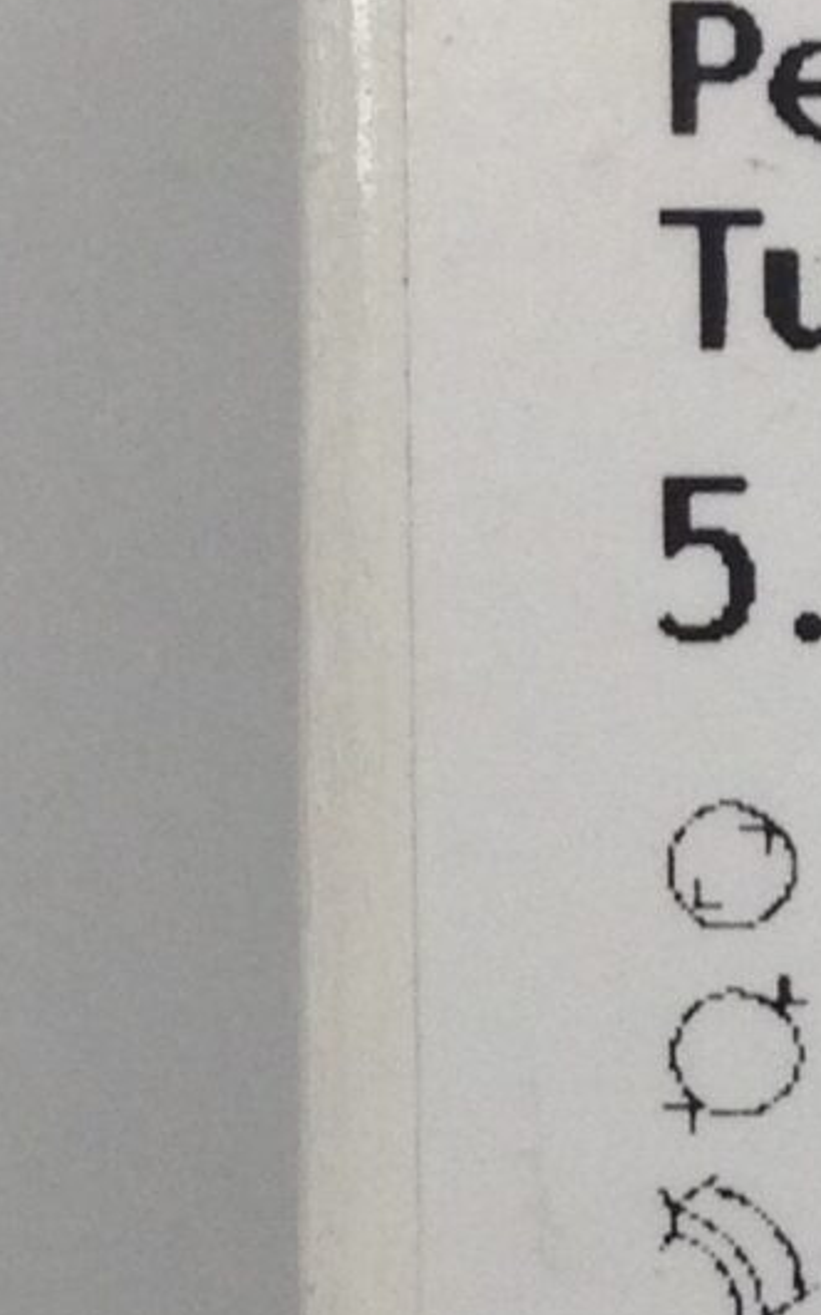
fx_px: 6053
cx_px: 2282
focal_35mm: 169
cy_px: 1191
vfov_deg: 12.3
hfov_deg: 7.1
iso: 80
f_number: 2.4
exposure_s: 1/120
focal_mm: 4.12
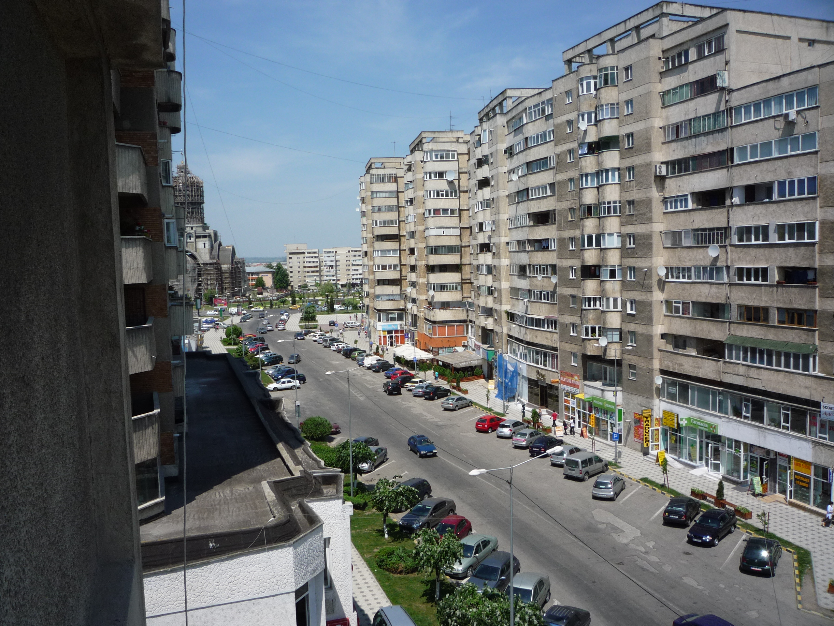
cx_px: 417
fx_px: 723
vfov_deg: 46.8
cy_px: 313
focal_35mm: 30
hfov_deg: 60.0
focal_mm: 5.2
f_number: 5.6
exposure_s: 1/500
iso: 100
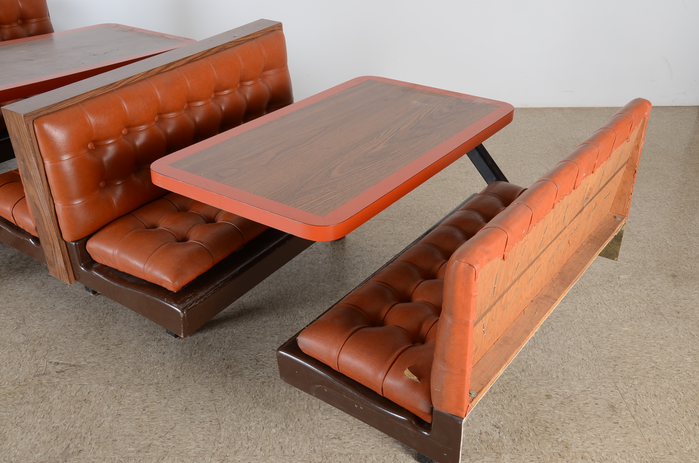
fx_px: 727
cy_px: 232
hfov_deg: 51.4
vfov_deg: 35.3
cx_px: 350
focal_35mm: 38
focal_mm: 25
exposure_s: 1/125
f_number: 13
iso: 125
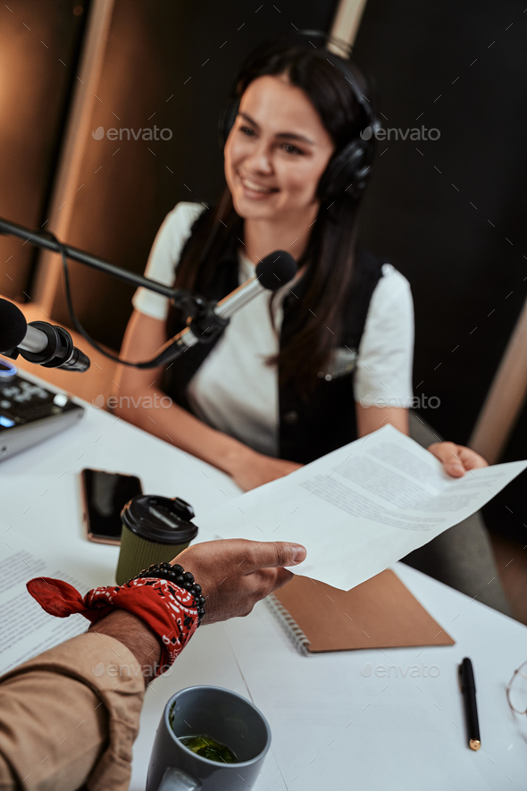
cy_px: 396
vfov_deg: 45.2
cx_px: 264
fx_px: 949
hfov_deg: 31.1
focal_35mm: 43
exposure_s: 1/100
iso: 800
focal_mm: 43.2
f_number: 3.2
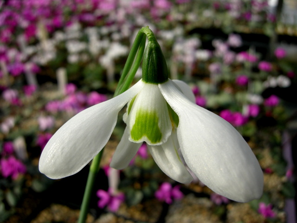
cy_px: 112
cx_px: 148
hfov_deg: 51.4
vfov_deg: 39.7
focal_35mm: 36
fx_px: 309
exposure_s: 1/237
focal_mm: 7.5
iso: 64
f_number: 4.8
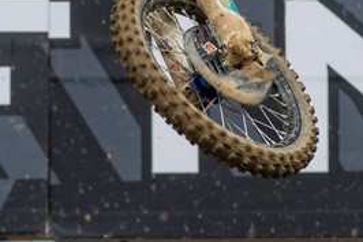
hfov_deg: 1.5
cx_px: 524
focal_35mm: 1355
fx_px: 13654
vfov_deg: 1.0
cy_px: -279
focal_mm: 300
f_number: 5.6
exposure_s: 1/2000
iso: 200
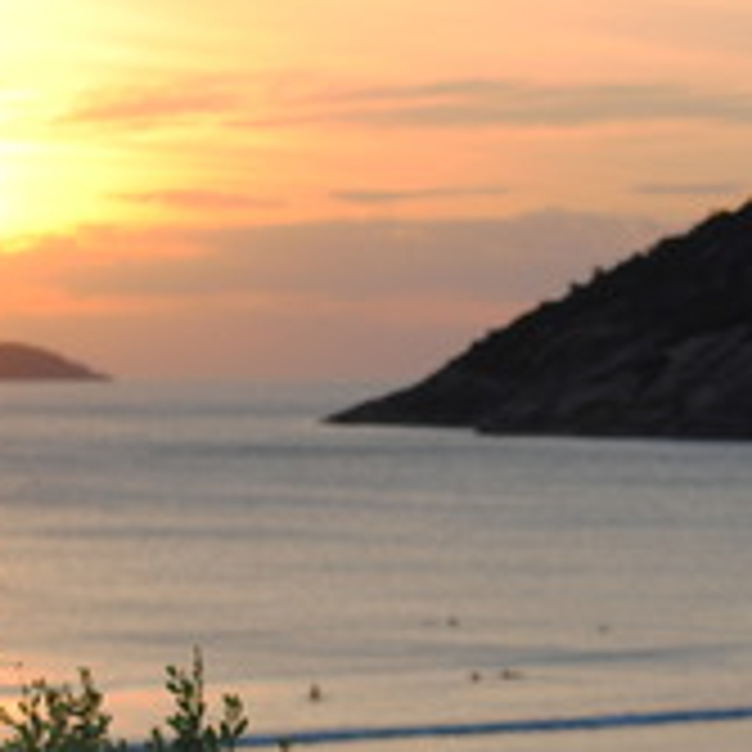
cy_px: 516
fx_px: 4129
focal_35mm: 168
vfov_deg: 10.4
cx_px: 410
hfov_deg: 10.4
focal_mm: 44
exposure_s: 1/200
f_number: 5.6
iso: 100
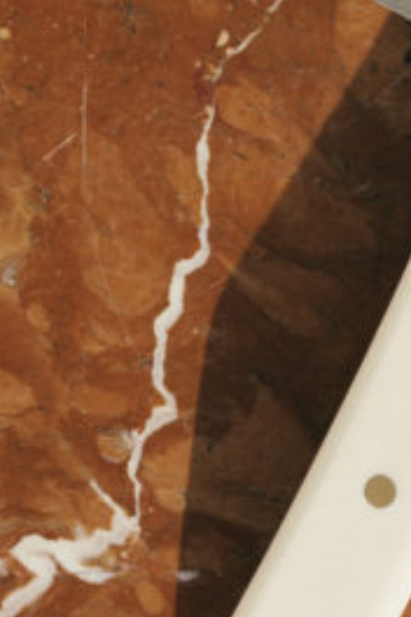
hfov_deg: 5.7
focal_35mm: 240
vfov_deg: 8.5
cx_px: 453
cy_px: -134
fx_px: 4110
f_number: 7.1
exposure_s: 1/320
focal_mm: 55
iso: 400
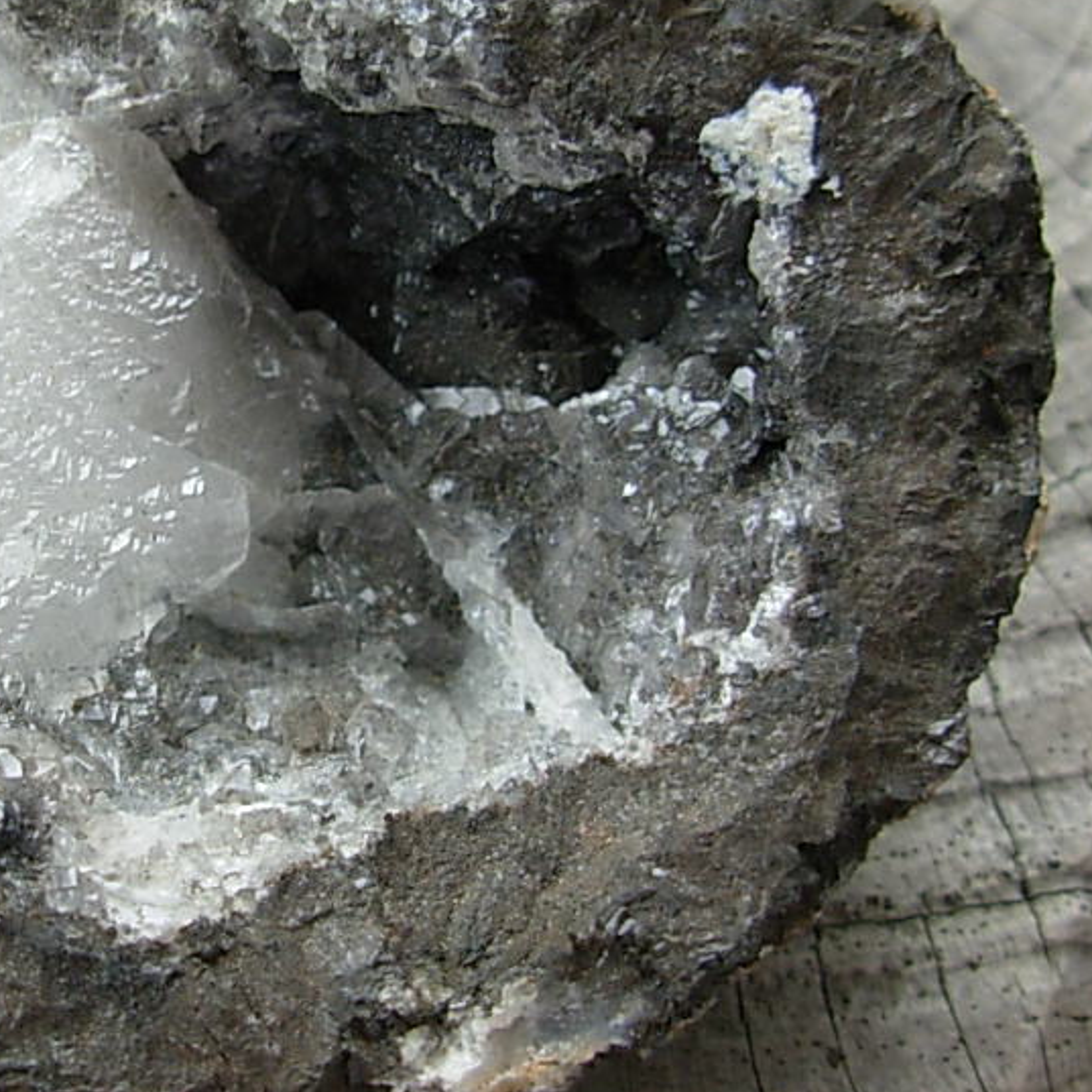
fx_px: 2284
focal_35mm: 64
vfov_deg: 26.9
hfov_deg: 26.5
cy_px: 496
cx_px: 266
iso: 50
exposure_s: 1/65.9
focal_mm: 6.3
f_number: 2.9
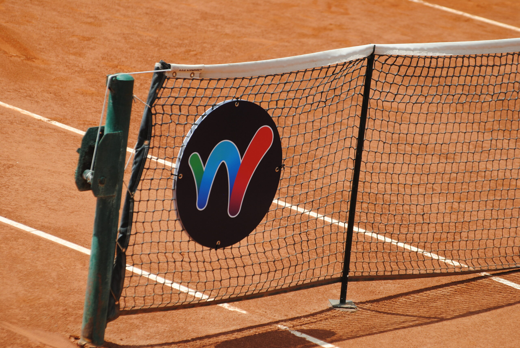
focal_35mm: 232
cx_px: 260
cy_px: 174
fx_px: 3363
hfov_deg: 8.8
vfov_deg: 5.9
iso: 140
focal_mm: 155
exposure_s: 1/1000
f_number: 4.8
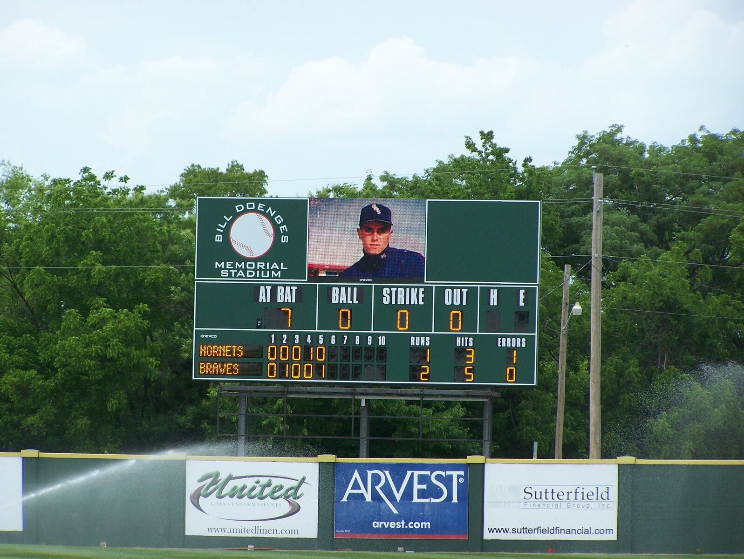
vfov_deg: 6.8
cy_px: 280
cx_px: 372
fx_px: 4689
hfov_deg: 9.1
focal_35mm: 218
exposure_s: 1/800
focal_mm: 36.2
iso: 80
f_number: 3.2
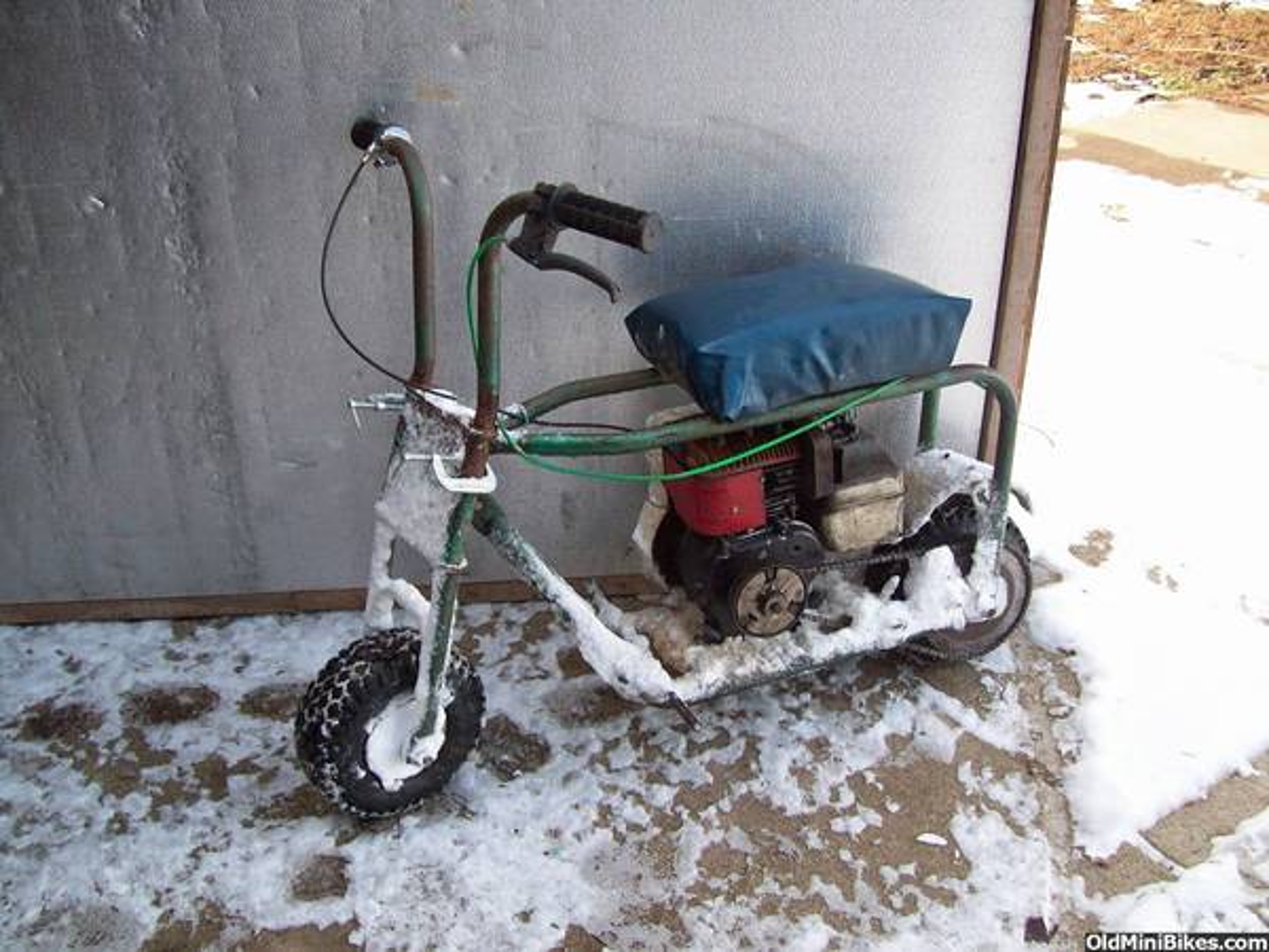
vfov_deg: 39.7
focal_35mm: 36
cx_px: 634
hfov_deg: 51.4
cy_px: 476
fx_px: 1320
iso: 80
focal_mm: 6
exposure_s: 1/84.3
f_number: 2.7
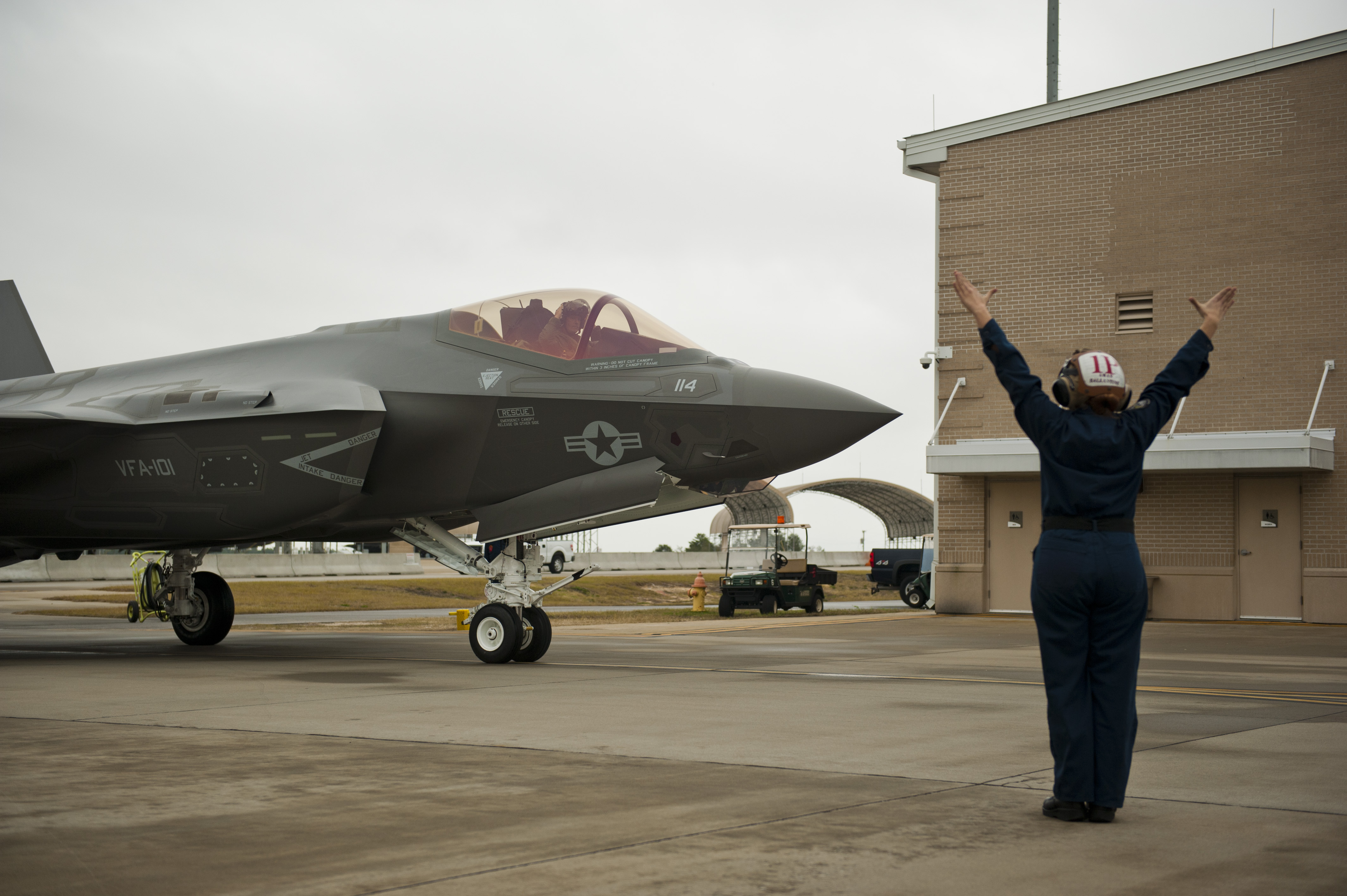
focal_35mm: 55
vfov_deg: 24.6
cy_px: 448
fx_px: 2057
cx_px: 674
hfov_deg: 36.3
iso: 250
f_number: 3.2
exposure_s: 1/800
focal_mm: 55
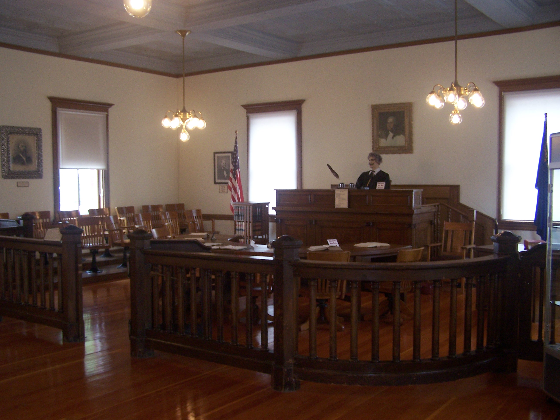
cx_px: 280
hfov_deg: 49.0
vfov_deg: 37.7
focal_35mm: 38
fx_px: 615
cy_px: 210
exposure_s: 1/8
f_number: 2.8
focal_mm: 6.3
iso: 140
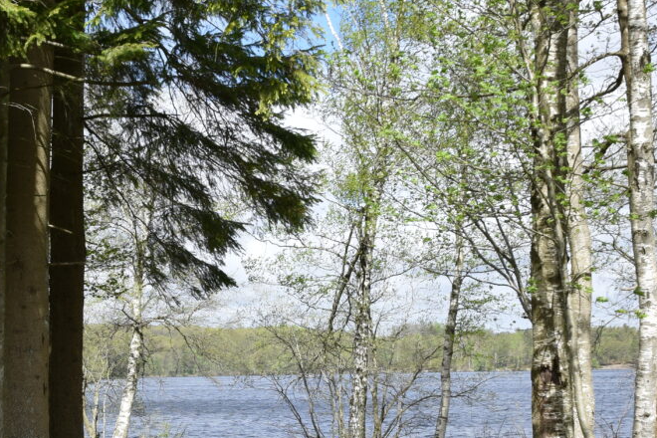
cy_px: 295
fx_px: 987
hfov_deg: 36.4
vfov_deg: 24.9
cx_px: 209
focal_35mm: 54
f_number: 9
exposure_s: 1/320
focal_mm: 17
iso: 200
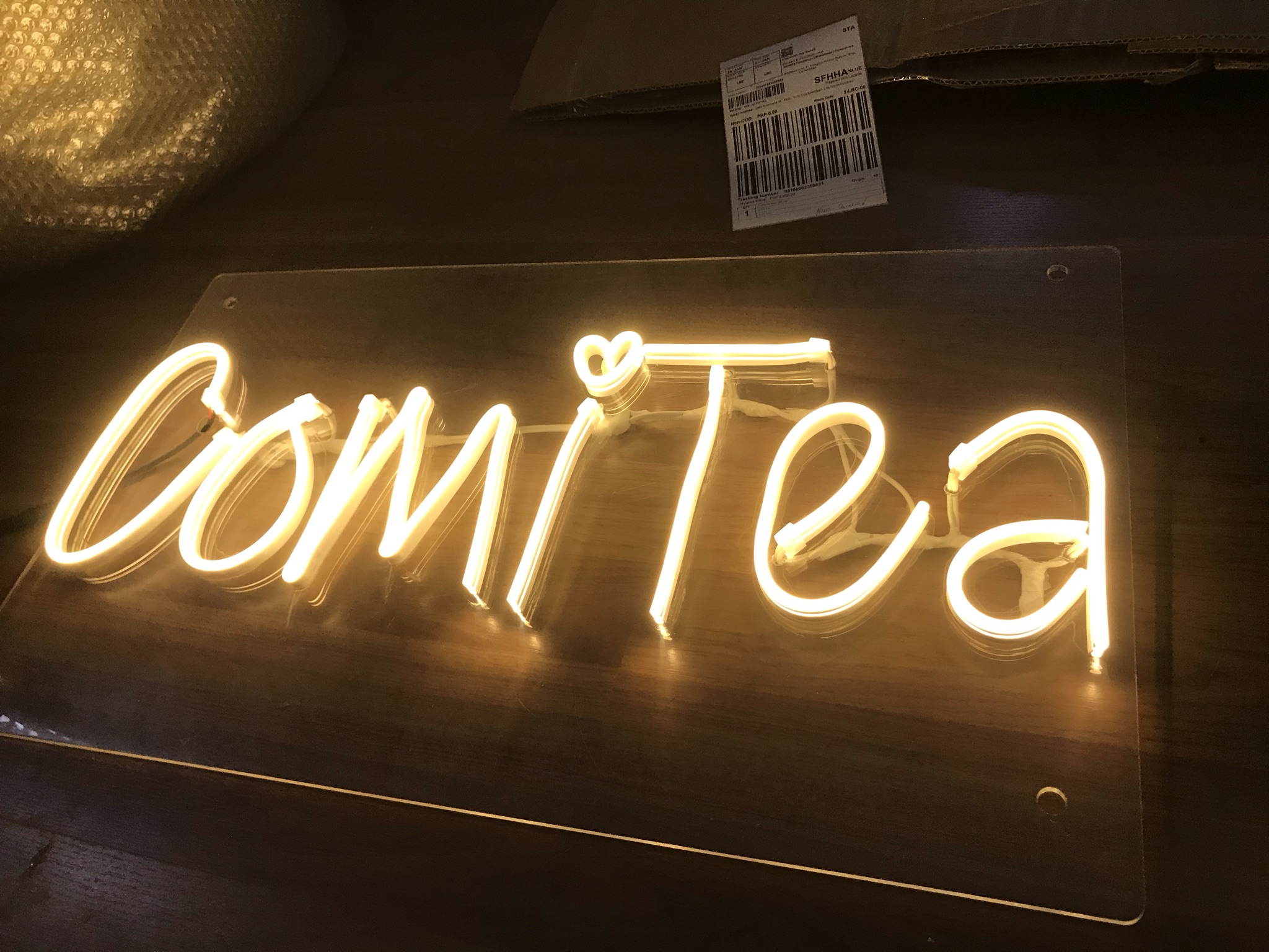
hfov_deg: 63.4
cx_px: 634
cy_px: 476
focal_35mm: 28
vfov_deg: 49.7
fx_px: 1026
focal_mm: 3.99
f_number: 1.8
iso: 32
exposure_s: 1/30
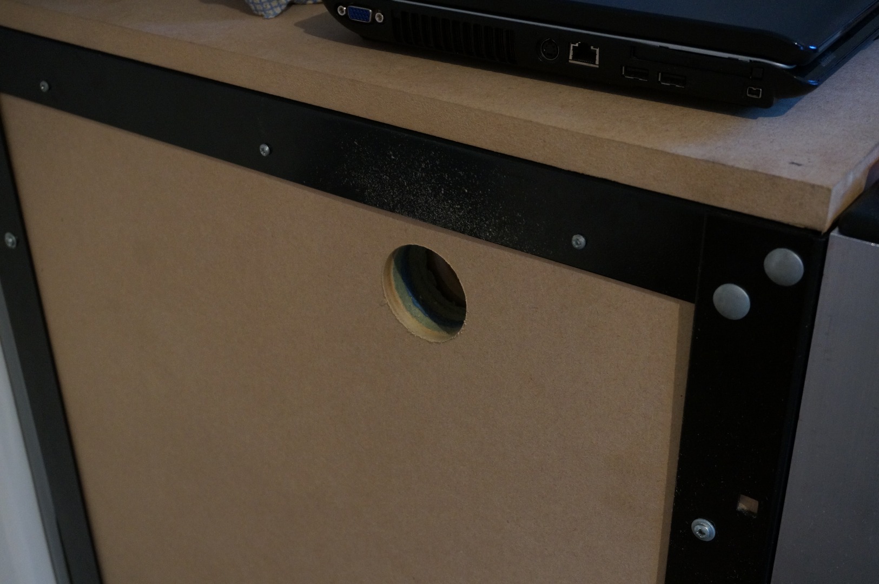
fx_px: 1061
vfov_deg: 30.8
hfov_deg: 45.0
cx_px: 440
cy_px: 292
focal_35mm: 44
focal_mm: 29
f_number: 6.3
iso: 1600
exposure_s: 1/20
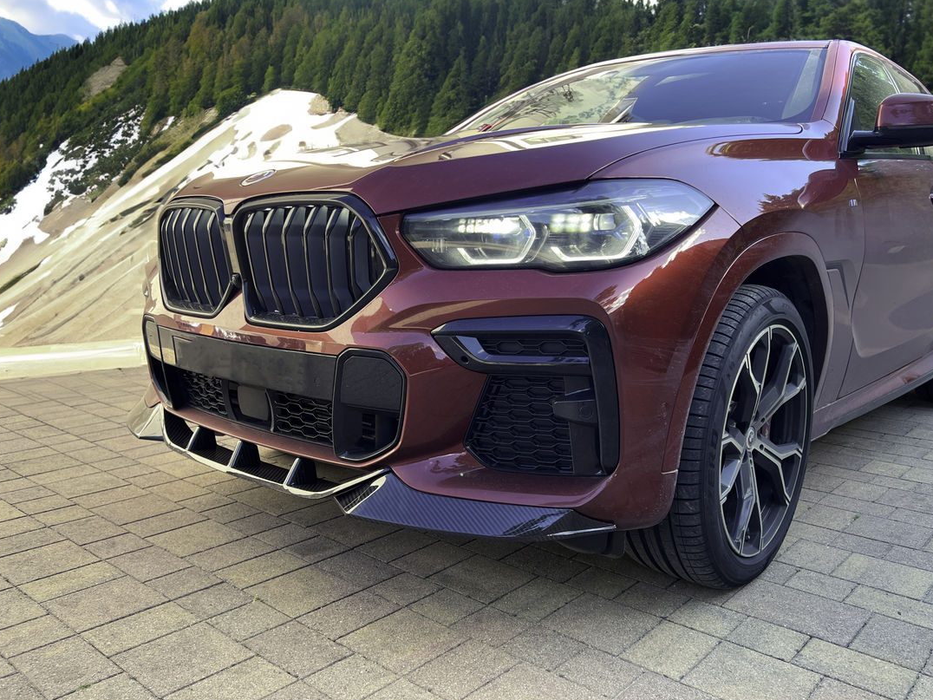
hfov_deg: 61.6
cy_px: 354
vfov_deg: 48.2
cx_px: 480
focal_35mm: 29
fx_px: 782
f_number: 1.5
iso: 50
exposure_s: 1/244
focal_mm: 5.7
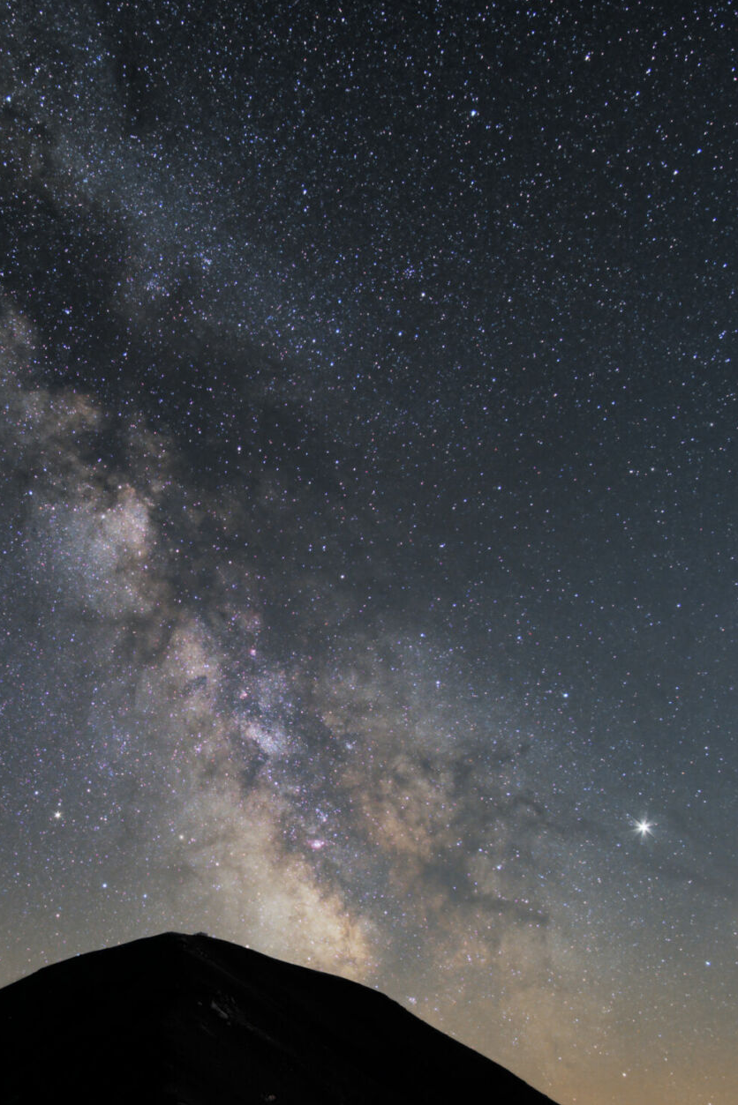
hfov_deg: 41.3
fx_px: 953
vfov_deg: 59.4
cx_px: 202
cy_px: 703
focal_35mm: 31
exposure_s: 10
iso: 3200
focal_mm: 12
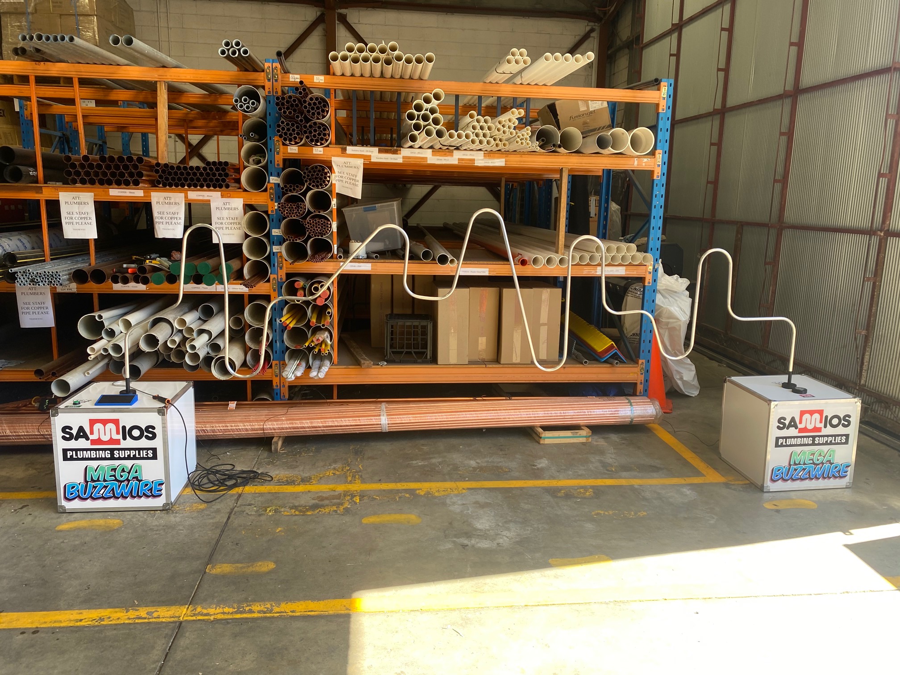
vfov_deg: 53.1
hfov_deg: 67.3
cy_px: 338
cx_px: 450
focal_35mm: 26
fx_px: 676
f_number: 1.8
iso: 32
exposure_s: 1/122
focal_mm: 4.25
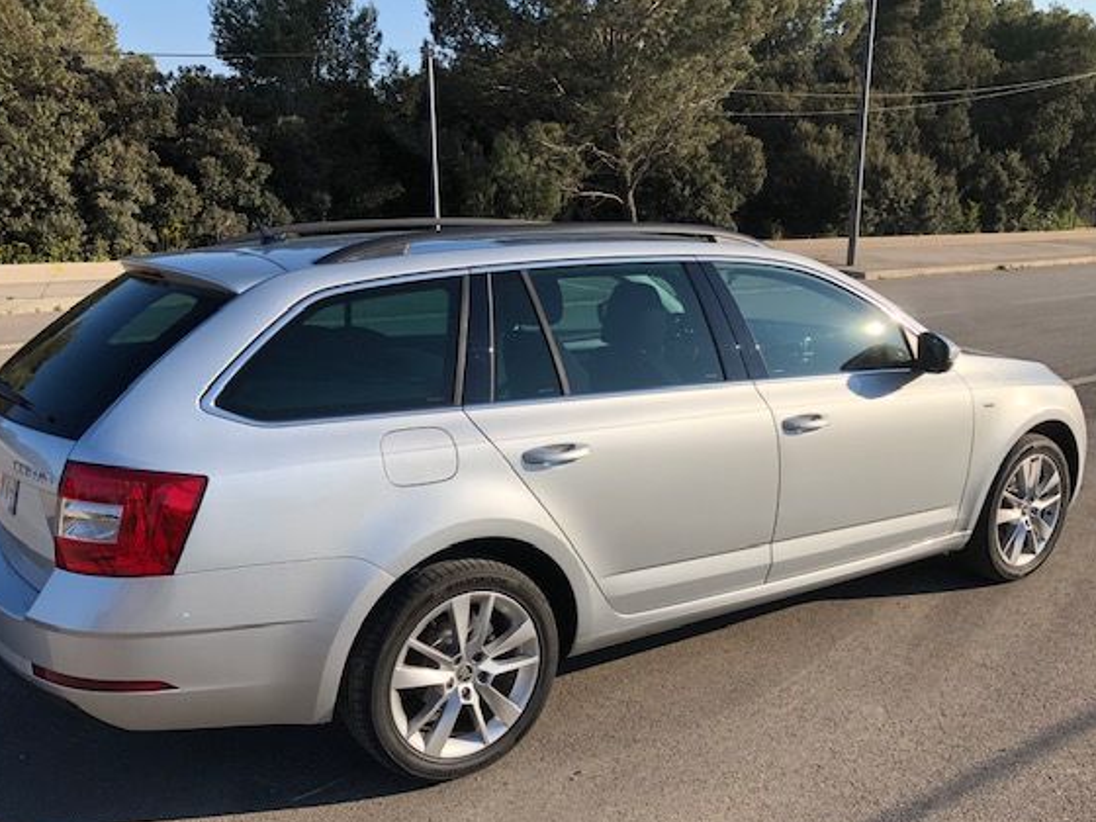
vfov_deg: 44.1
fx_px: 1013
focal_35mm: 32
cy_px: 468
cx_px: 536
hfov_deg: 56.8
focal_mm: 3.99
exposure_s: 1/1567
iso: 20
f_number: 1.8
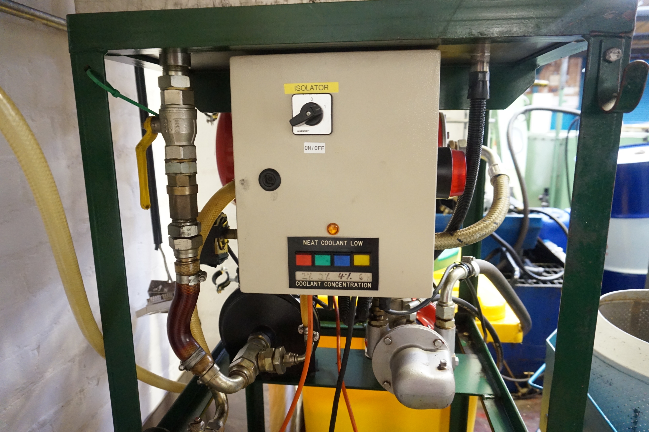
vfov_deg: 53.1
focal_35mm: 24
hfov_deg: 73.8
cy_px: 216
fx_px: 432
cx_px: 324
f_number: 3.5
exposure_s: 1/40
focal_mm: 16
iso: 3200
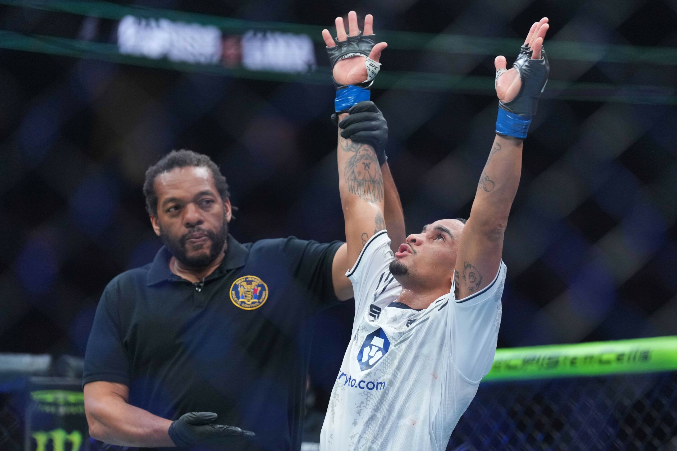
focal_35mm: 168
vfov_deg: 8.2
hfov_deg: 12.2
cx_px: 338
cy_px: 226
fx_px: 3159
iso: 2500
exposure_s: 1/1000
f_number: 3.2
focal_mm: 168
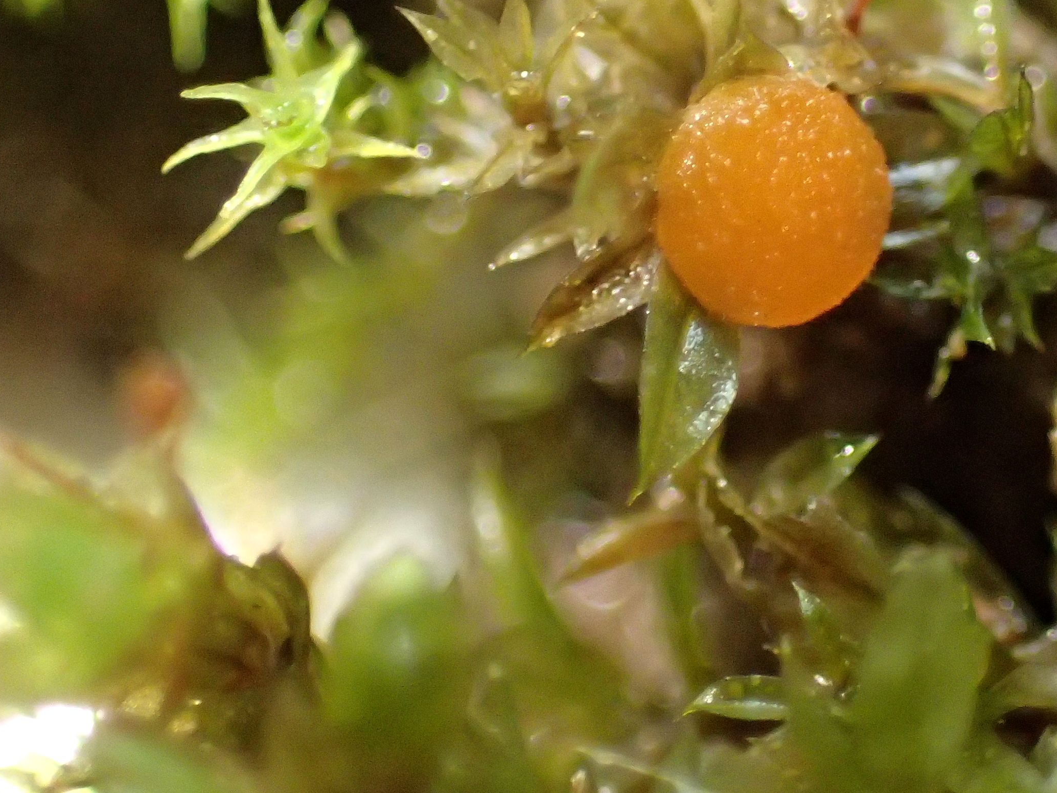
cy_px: 192
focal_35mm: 156
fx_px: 4763
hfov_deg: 12.6
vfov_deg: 9.5
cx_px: 741
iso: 800
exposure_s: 1/60
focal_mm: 12.6
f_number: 4
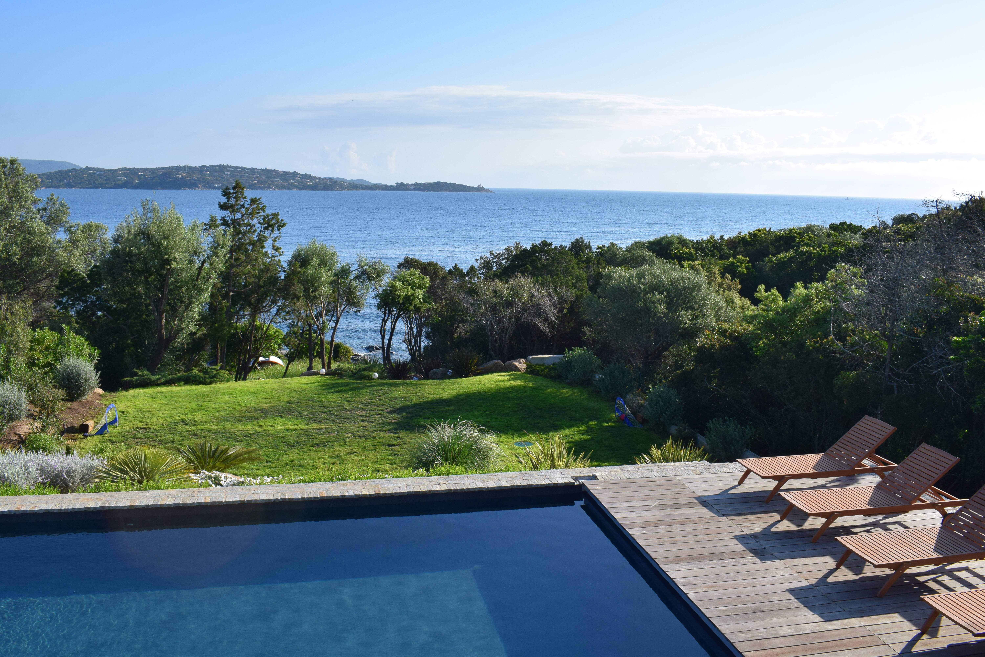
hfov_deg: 61.9
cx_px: 492
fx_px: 821
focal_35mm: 30
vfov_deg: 43.6
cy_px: 328
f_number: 11
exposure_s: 1/500
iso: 360
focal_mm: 20
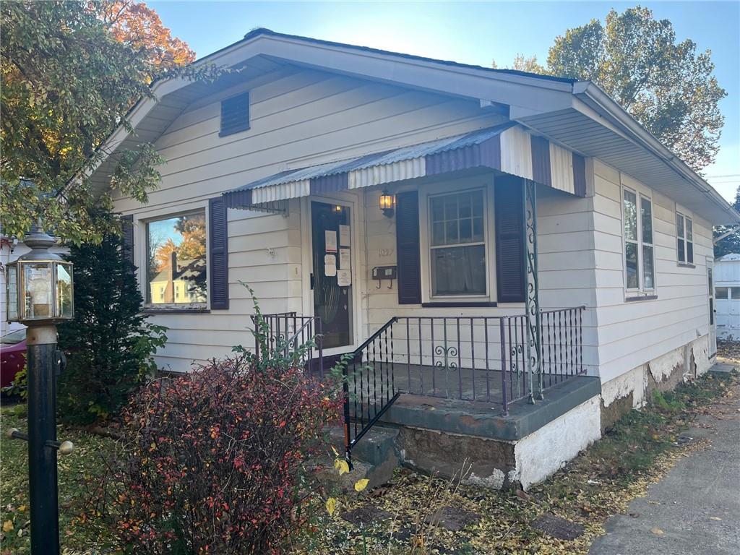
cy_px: 278
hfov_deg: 67.3
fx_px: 556
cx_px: 370
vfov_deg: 53.1
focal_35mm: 26
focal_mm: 5.1
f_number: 1.6
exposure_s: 1/452
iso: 50
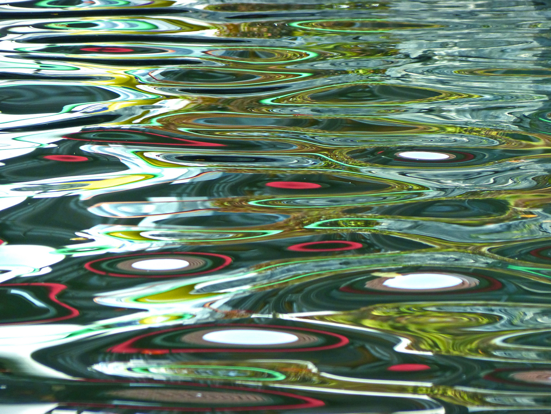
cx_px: 276
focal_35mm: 558
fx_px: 8882
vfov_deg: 2.7
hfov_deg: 3.6
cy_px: 207
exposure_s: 1/500
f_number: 4
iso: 320
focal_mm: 100.5
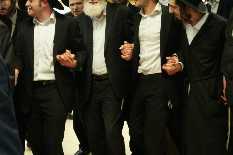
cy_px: 43
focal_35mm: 63
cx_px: 122
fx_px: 408
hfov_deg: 31.9
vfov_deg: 21.4
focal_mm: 20
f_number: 4
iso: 1250
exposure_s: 1/125
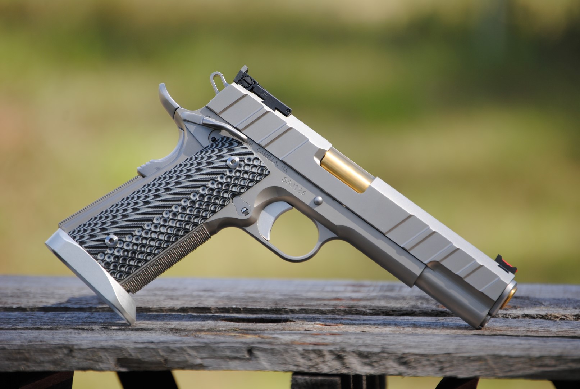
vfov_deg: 5.9
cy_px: 194
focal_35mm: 232
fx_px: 3751
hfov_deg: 8.8
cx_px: 290
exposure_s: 1/200
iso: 100
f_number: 5.3
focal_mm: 155
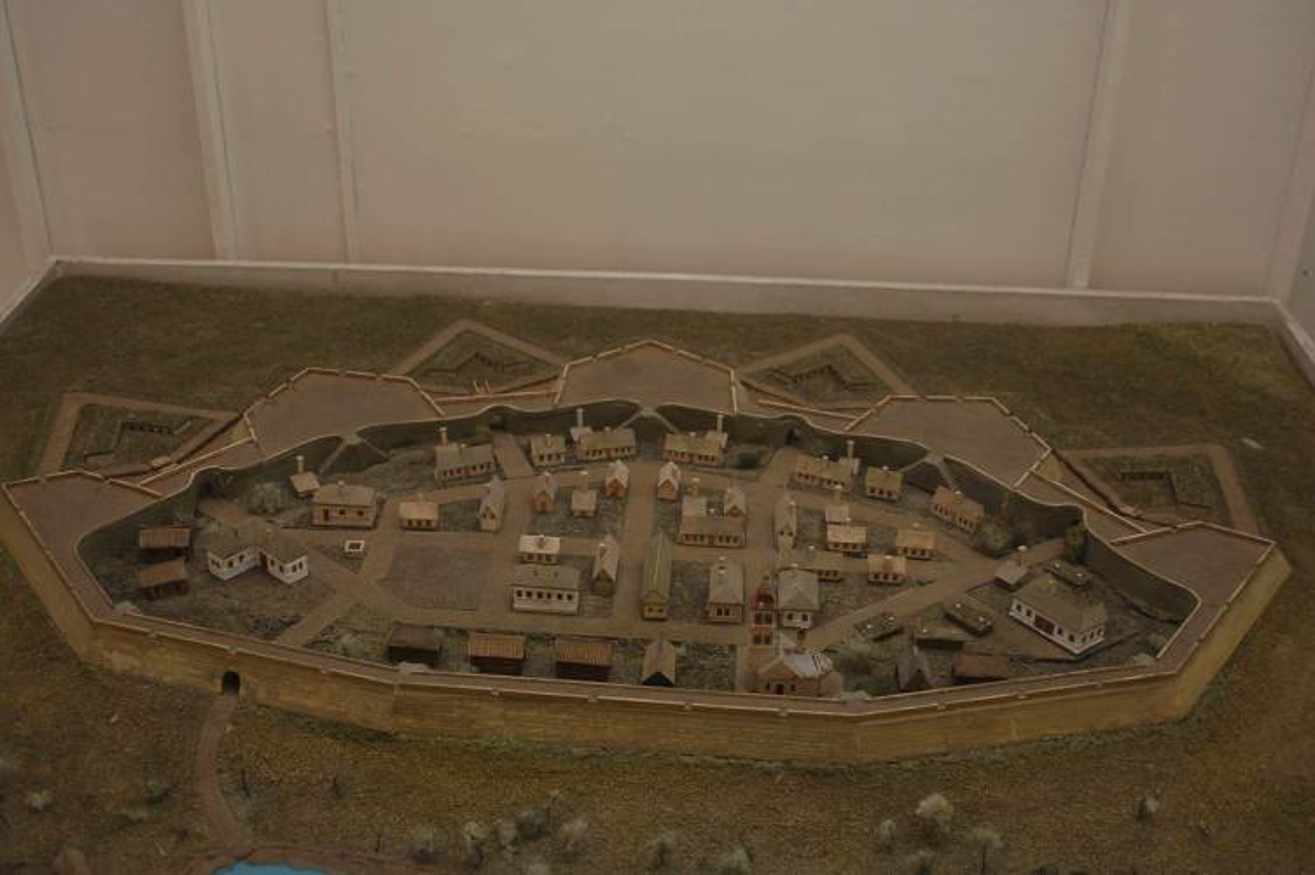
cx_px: 658
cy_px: 438
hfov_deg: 46.4
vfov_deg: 31.8
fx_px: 1533
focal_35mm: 42
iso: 200
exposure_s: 1/60
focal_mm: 28
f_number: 3.5
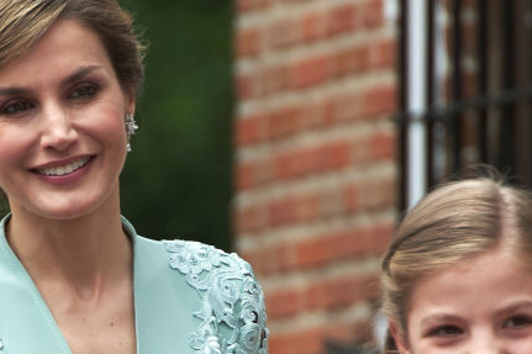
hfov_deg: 3.1
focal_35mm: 665
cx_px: 100
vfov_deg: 2.1
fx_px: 9823
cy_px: 359
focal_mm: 280
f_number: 5.6
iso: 400
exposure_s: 1/800
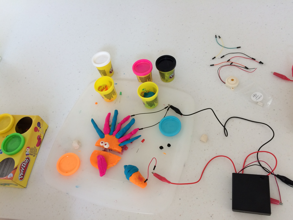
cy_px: 110
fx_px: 245
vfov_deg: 48.2
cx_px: 146
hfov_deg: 61.7
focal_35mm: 29
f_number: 2.2
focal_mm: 4.15
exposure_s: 1/33
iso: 32
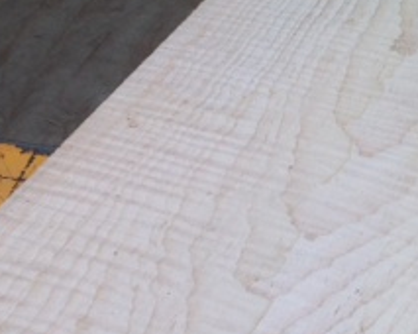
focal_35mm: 97
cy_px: 269
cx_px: 206
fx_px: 1199
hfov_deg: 19.8
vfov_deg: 15.7
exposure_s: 1/60
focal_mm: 4.12
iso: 50
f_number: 2.4
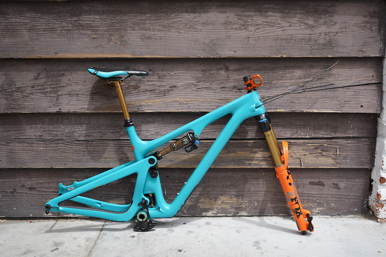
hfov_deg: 55.8
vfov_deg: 38.9
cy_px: 128
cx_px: 193
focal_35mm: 34
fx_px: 364
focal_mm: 34
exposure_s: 1/320
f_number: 5.6
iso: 100
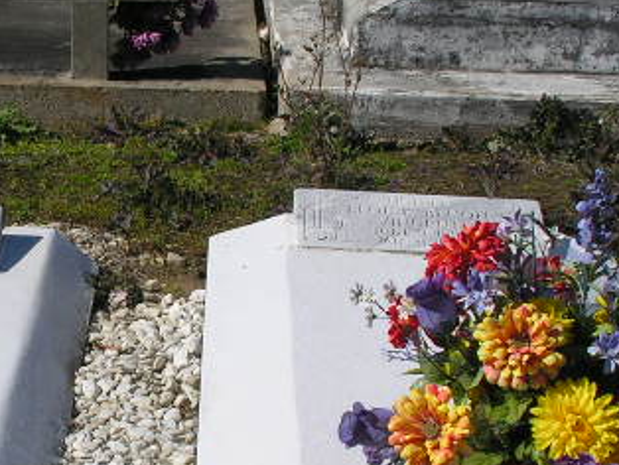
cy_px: 321
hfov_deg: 17.1
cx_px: 91
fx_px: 2040
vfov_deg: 13.0
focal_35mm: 114
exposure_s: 1/291
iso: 50
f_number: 8
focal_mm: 8.9
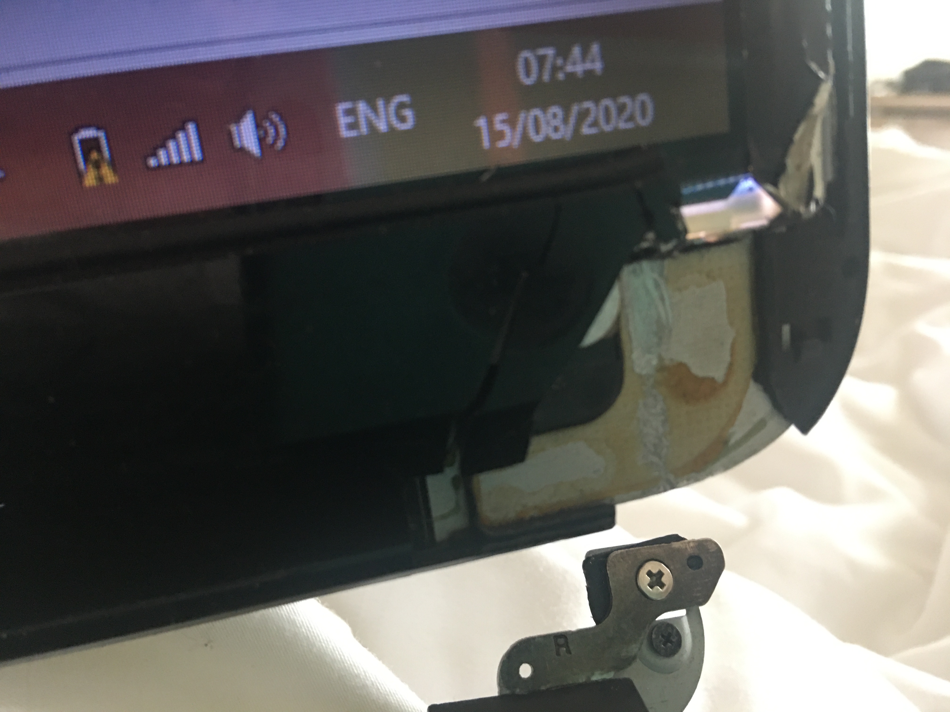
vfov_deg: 48.2
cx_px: 475
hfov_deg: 61.7
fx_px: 796
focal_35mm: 29
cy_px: 356
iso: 100
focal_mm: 4.15
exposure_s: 1/8
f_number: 2.2
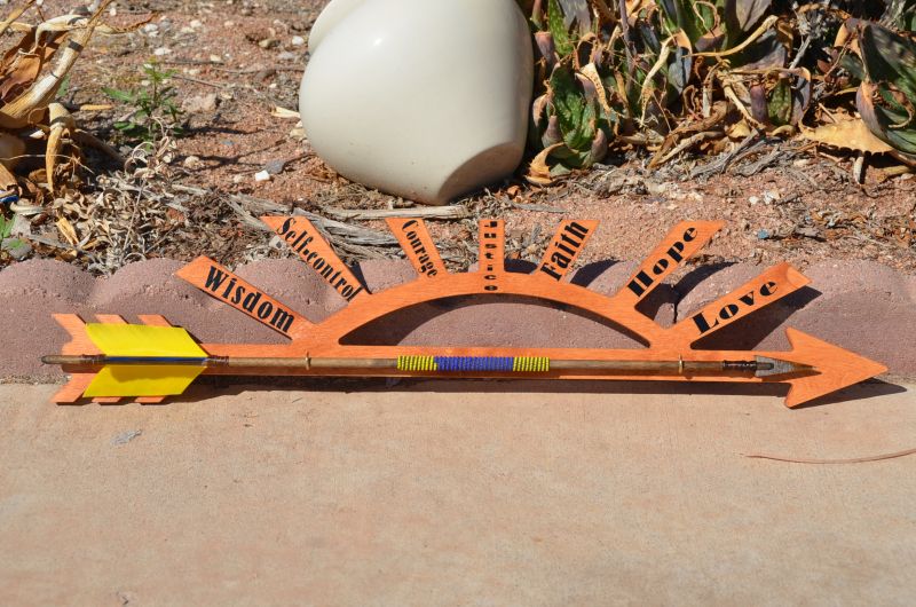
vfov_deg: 18.8
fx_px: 1828
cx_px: 458
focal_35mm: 72
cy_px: 304
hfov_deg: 28.1
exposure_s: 1/320
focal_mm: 48
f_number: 9
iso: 100
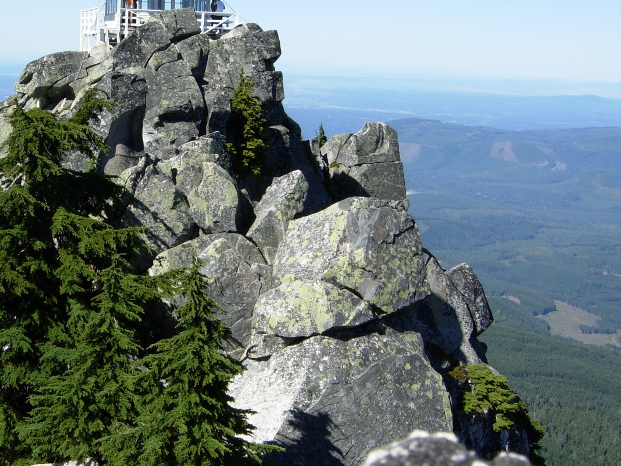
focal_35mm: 62
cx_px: 135
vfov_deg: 23.6
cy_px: 195
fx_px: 1112
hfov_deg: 30.5
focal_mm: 7.5
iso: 50
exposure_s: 1/271
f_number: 6.1
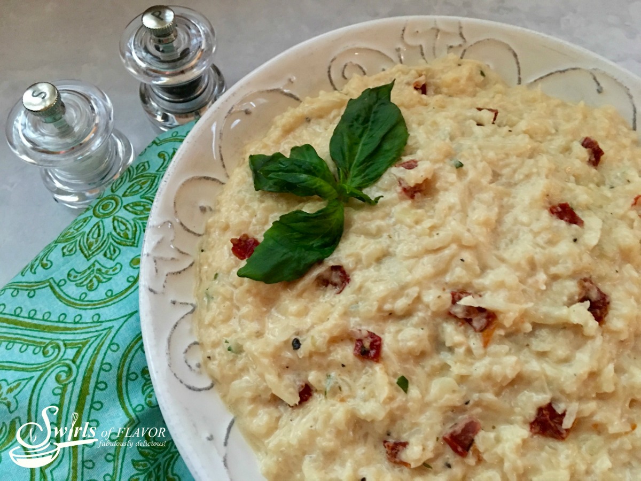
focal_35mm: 29
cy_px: 240
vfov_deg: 48.2
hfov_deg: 61.7
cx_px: 320
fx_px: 537
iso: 125
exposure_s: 1/4
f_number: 2.2
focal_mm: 4.15
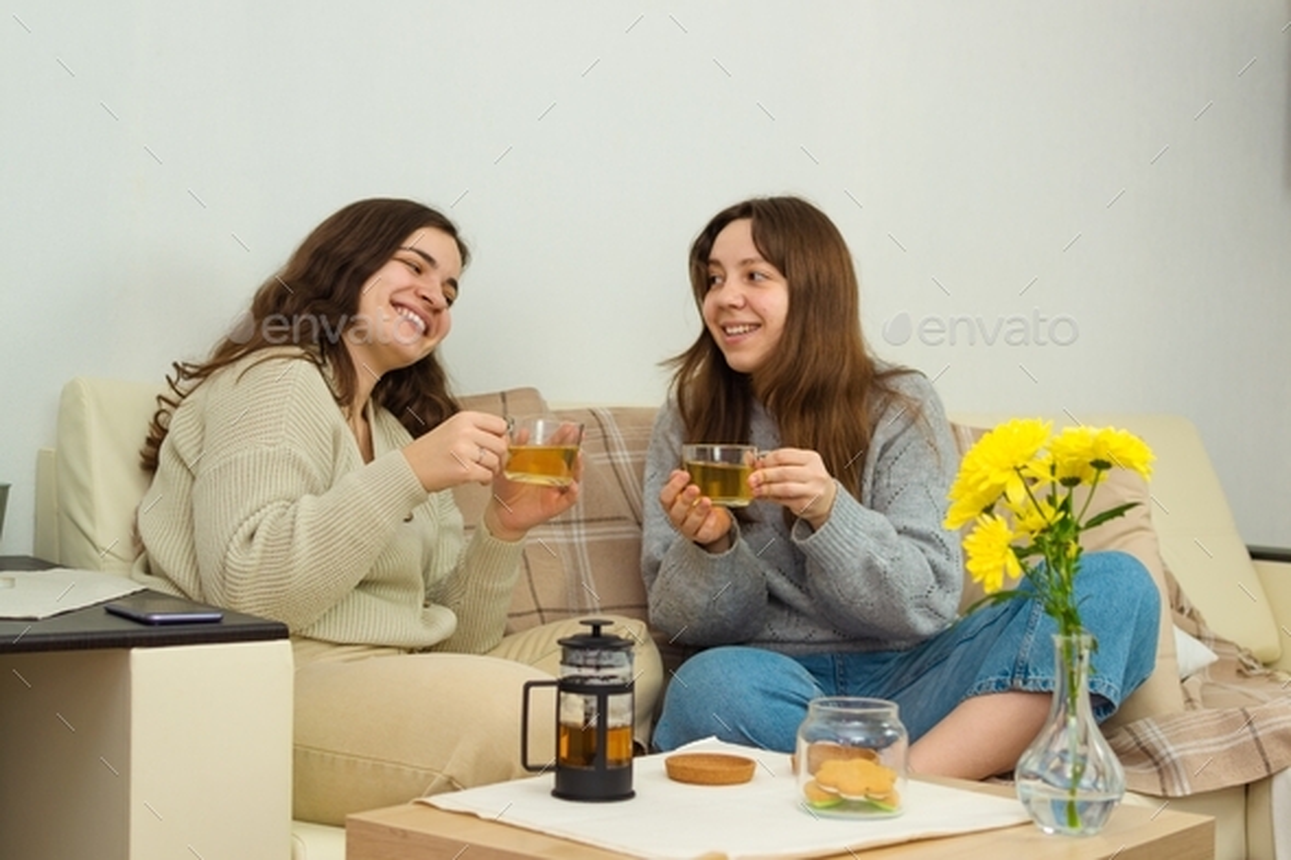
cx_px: 646
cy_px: 430
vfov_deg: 25.7
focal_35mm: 52
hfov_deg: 37.9
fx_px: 1882
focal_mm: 35
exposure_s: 1/125
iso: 200
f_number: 3.2
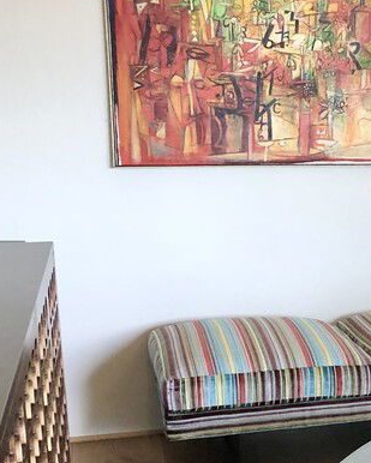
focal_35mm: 85
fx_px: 1166
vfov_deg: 22.3
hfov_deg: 16.2
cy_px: 341
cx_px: 590
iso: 32
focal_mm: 3.99
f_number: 1.8
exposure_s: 1/30
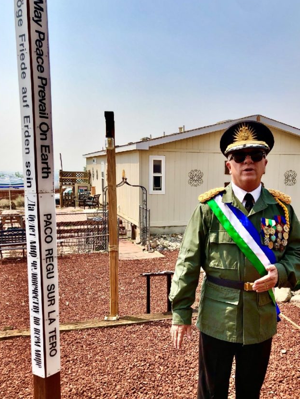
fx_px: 393
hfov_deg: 41.7
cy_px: 238
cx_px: 168
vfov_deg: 53.6
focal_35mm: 34
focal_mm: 4
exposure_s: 1/2315
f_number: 1.8
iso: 20
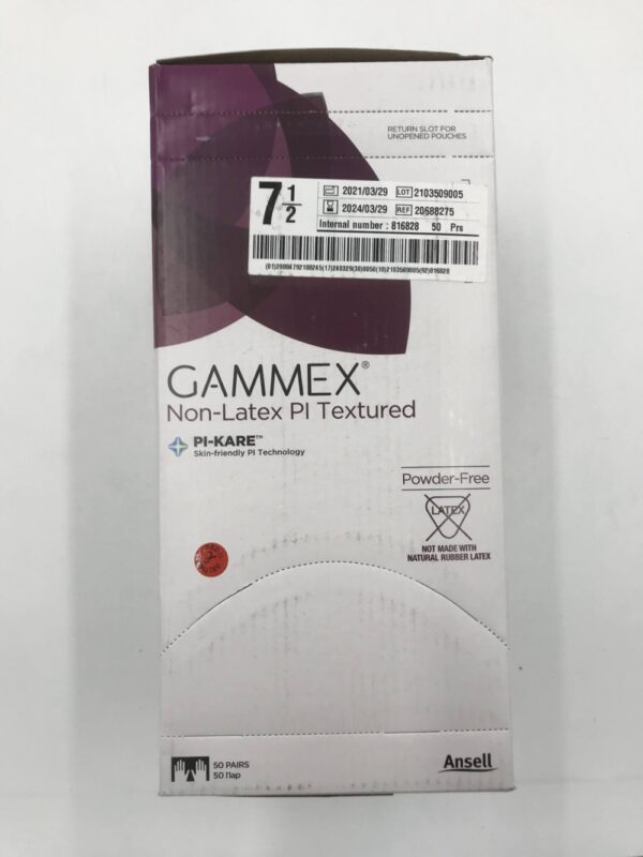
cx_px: 322
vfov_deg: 63.4
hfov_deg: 49.7
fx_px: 693
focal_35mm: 28
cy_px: 428
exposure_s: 1/146
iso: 20
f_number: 1.8
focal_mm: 3.99
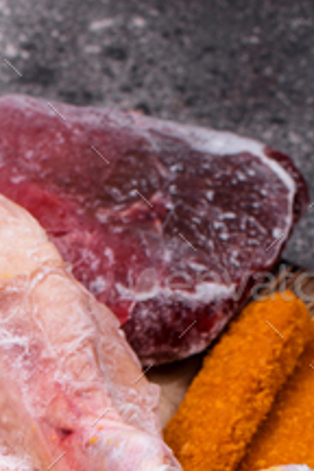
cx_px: -107
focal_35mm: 205
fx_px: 2682
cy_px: 922
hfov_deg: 6.6
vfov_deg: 9.4
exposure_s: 1/100
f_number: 9
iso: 100
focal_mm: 50
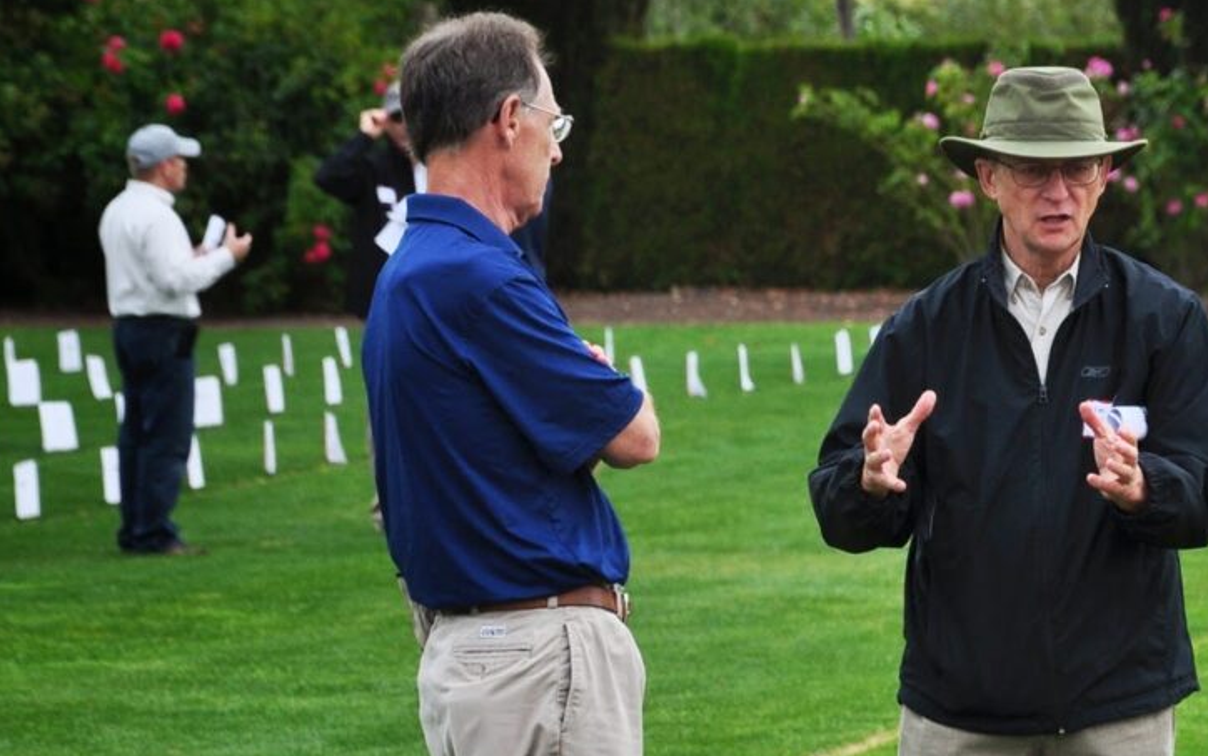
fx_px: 11200
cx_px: 921
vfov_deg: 3.9
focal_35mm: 340
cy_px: 553
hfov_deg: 6.2
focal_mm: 105
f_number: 5.6
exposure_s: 1/500
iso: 200
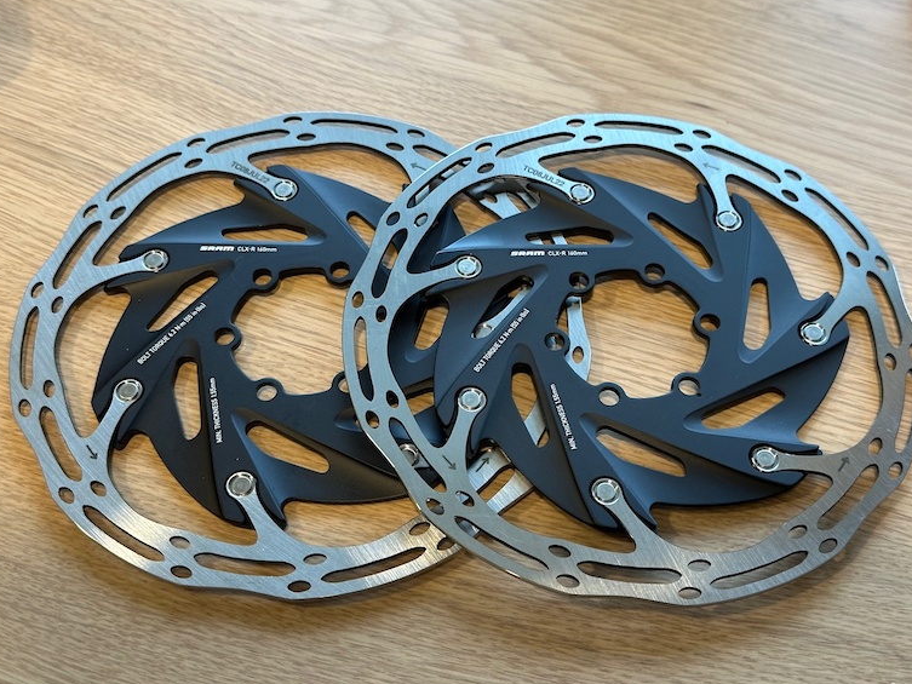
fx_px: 1344
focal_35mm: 51
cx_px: 469
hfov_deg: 37.5
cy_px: 346
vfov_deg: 28.6
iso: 125
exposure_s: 1/60
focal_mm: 6.86
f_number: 1.78
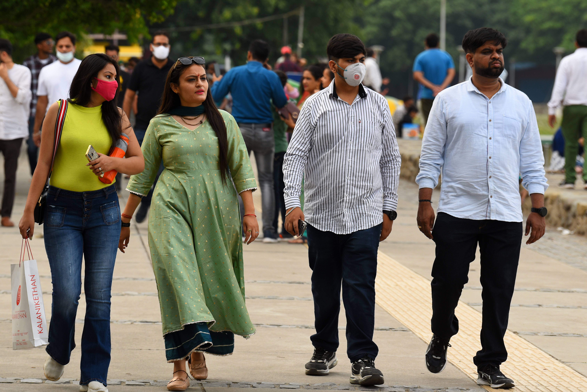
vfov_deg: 8.6
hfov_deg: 12.8
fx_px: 2610
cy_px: 196
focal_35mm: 160
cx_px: 294
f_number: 5.6
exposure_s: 1/400
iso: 250
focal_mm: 160
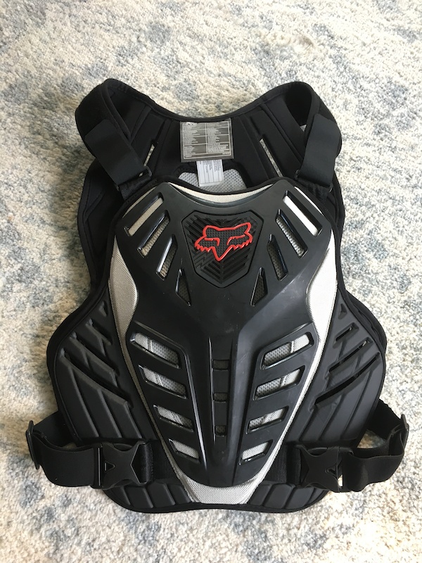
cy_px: 282
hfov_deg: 48.2
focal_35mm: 29
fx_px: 471
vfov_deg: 61.7
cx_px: 211
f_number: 2.2
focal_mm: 4.15
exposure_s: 1/33
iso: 80
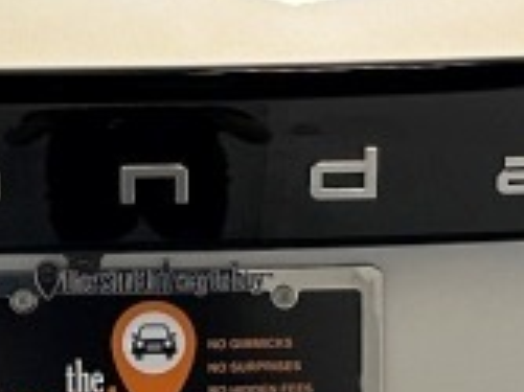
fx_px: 2224
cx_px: 113
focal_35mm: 147
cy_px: 379
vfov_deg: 10.0
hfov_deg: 13.4
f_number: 1.78
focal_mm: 6.86
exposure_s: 1/60
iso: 200
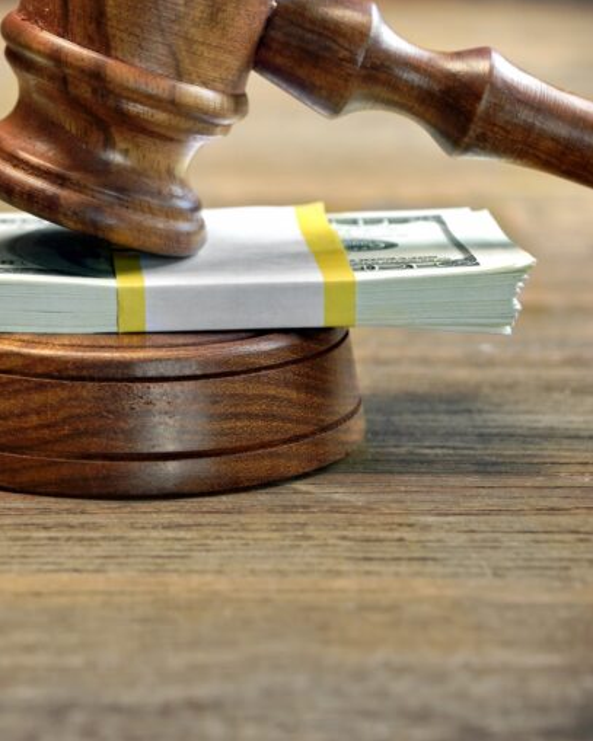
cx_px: 35
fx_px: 3731
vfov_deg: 11.4
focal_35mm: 170
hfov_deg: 9.0
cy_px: 370
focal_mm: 80
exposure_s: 1/5
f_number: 5.6
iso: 50
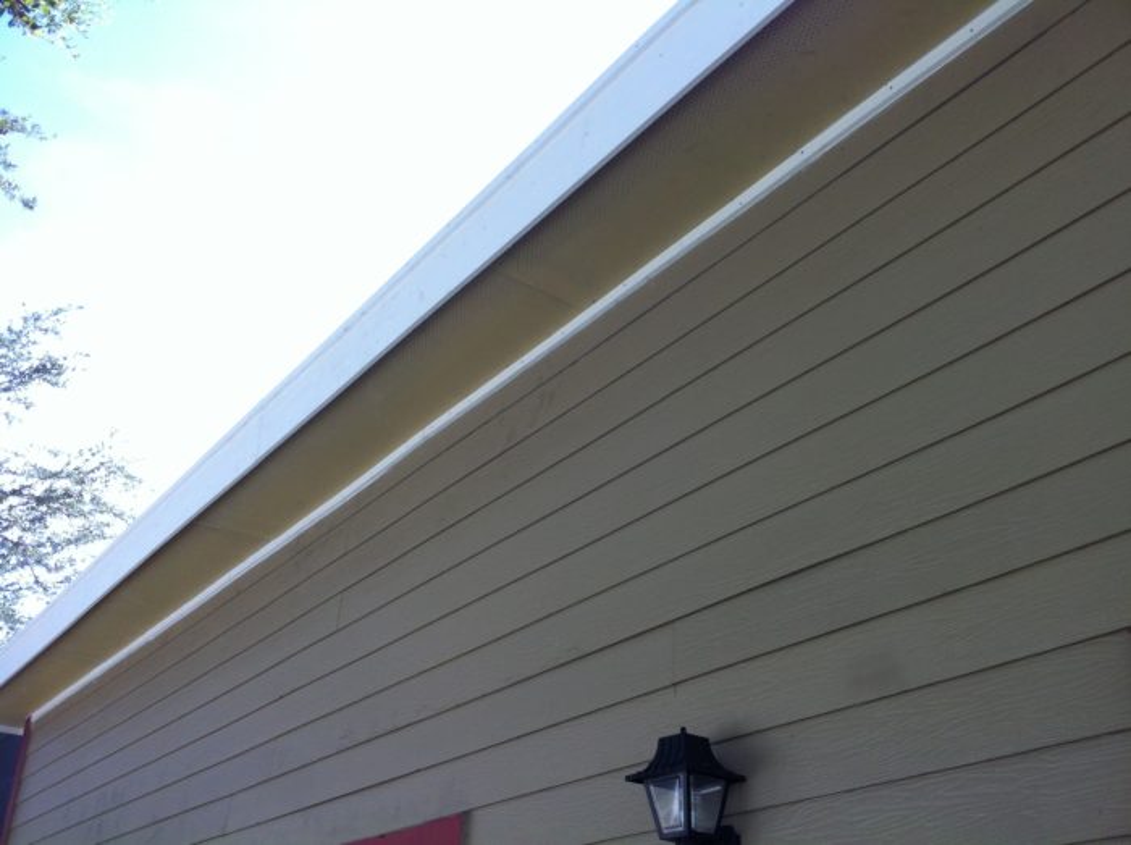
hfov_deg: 52.7
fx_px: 1142
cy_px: 422
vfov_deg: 40.6
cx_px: 566
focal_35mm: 35
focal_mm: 3.85
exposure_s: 1/337
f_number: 2.8
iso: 80
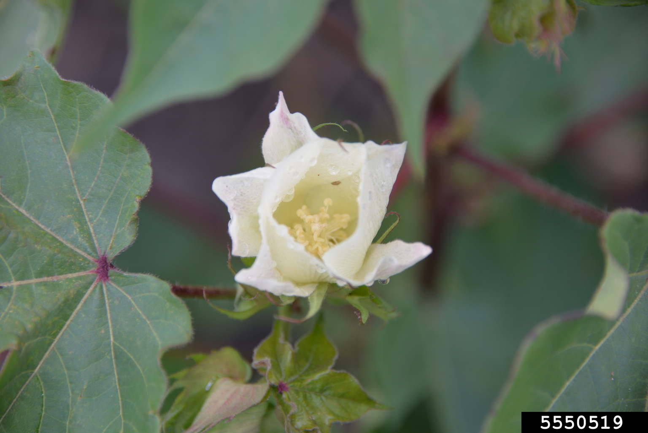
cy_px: 216
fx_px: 4502
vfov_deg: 5.5
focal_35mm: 250
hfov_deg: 8.2
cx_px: 324
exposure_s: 1/400
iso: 400
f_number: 5.6
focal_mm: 250
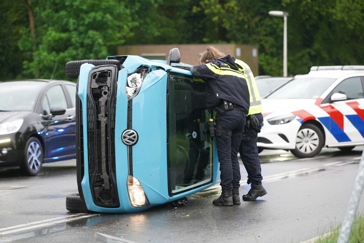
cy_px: 122
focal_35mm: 135
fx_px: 1365
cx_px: 182
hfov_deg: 15.2
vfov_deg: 10.2
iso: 320
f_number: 4
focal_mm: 135
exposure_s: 1/160
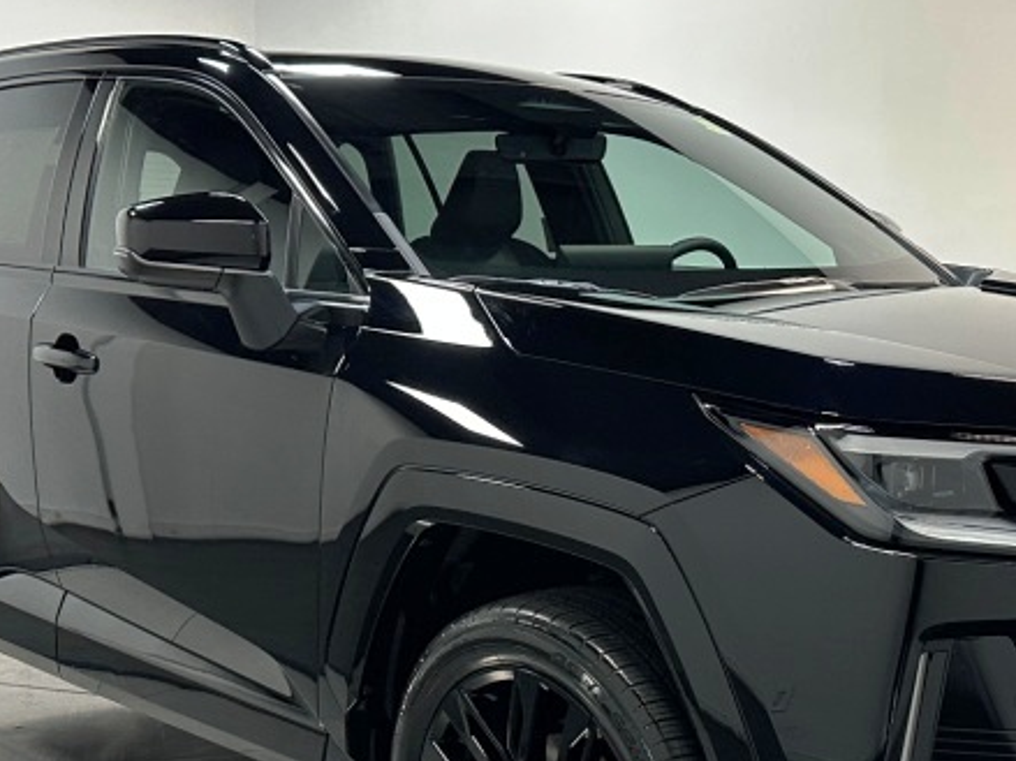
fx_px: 1643
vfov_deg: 25.8
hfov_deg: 34.2
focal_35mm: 56
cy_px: 562
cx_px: 646
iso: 320
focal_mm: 6.86
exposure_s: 1/60
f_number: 1.78
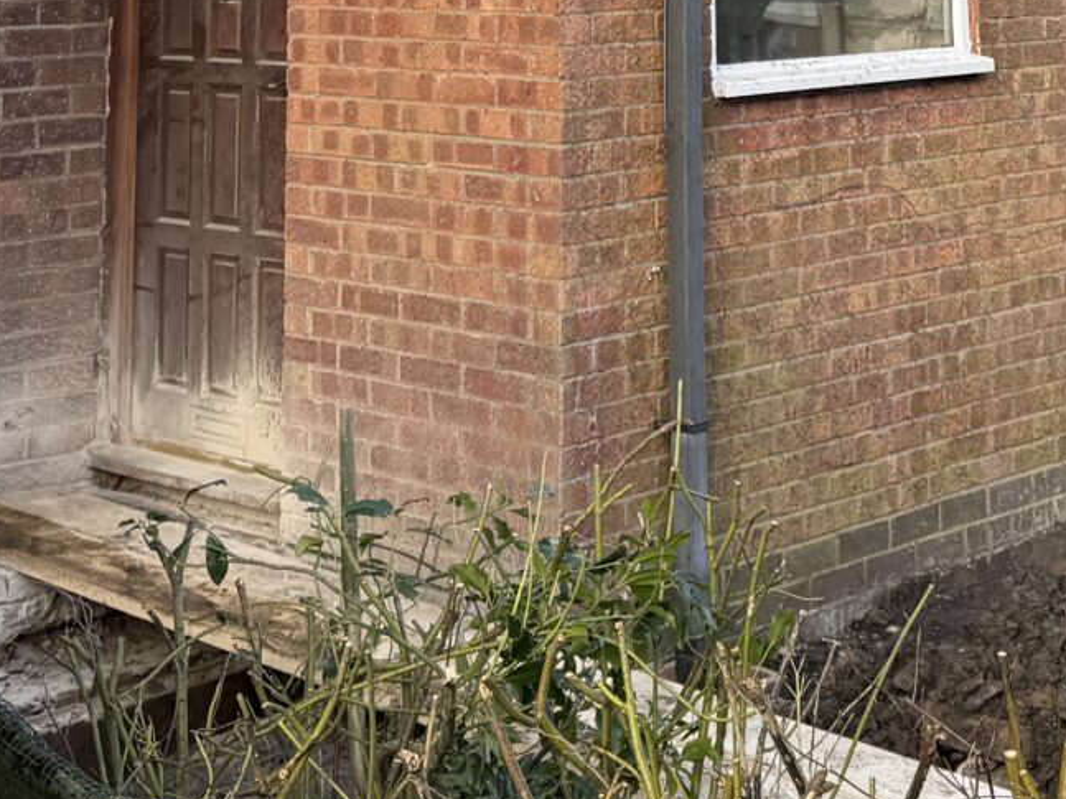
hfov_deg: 25.6
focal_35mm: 76
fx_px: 2340
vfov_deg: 17.6
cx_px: 651
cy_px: -366
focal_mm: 6.76
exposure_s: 1/423
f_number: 1.78
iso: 80
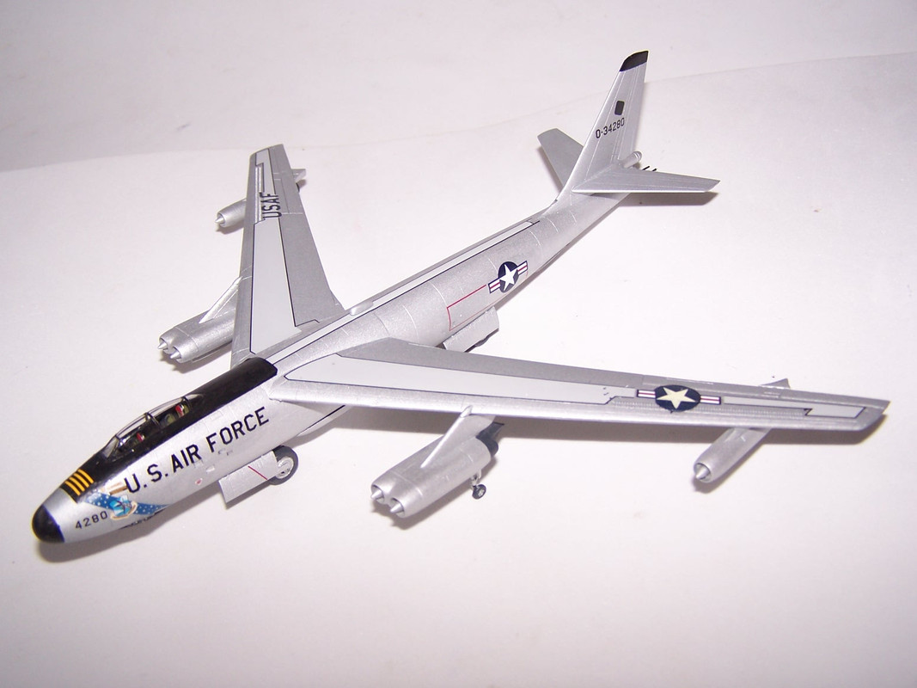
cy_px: 344
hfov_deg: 49.0
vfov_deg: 37.7
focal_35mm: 38
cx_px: 458
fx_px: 1007
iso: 80
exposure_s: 1/60
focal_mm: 6.3
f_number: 2.8
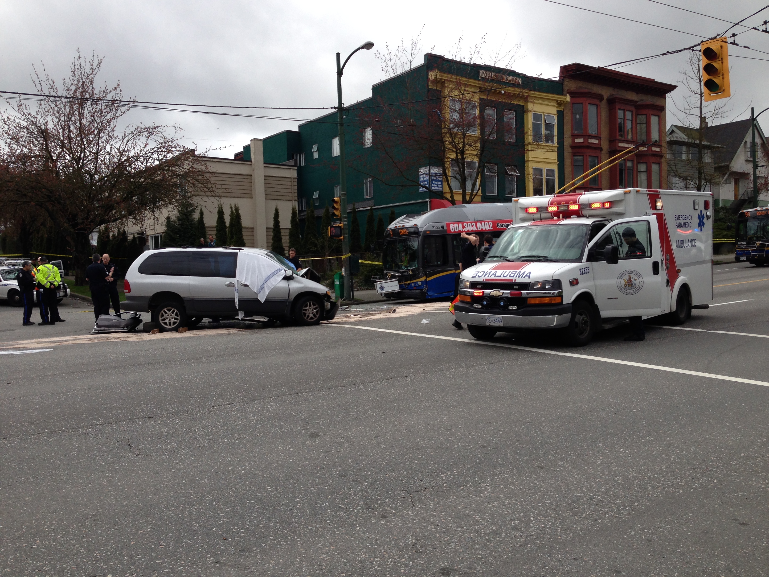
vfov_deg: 42.9
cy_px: 288
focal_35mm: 33
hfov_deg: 55.4
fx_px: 733
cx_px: 384
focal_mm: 4.12
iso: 50
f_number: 2.4
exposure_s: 1/1695
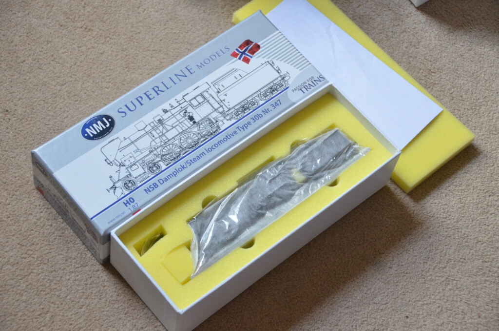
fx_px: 1162
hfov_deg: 24.2
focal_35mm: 84
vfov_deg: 16.2
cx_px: 250
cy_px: 166
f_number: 4.8
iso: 1600
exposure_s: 1/80
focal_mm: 56
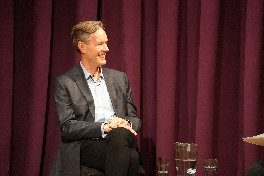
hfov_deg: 8.2
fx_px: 1842
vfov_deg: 5.5
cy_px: 88
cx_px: 132
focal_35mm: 251
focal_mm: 251
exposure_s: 1/100
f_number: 6.3
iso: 12800
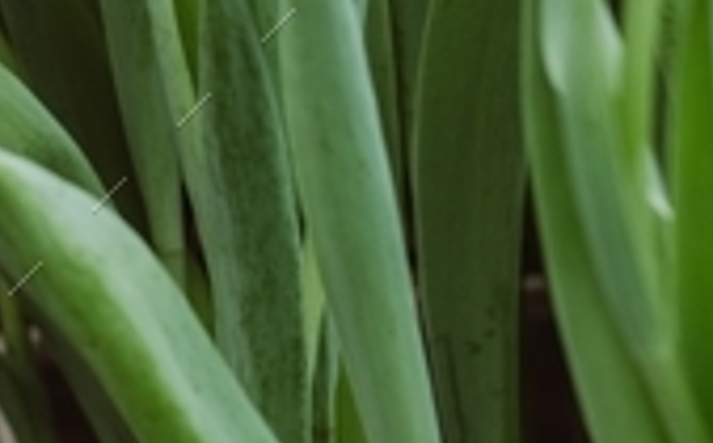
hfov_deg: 7.8
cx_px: -122
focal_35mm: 267
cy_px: -262
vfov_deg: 4.9
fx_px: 5180
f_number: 3.5
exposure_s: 1/160
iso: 250
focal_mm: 50
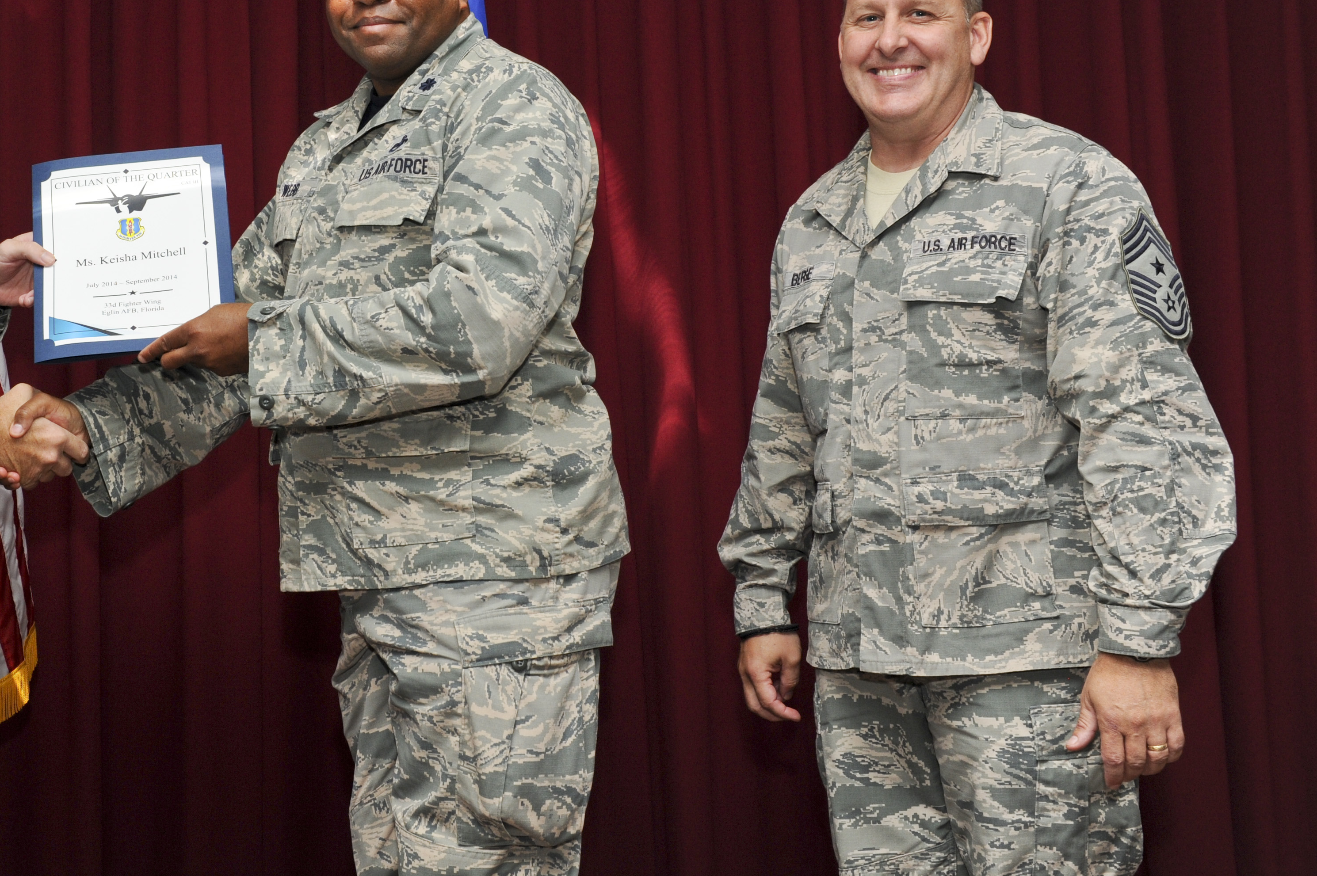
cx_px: 401
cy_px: 313
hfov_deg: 33.0
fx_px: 2193
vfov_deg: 22.5
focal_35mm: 60
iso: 800
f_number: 7.1
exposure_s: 1/125
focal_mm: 42
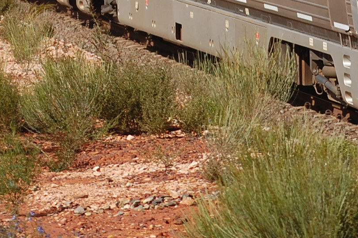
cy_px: -113
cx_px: 230
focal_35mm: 379
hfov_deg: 5.4
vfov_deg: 3.6
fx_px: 3764
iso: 200
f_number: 6.3
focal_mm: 68
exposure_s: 1/640
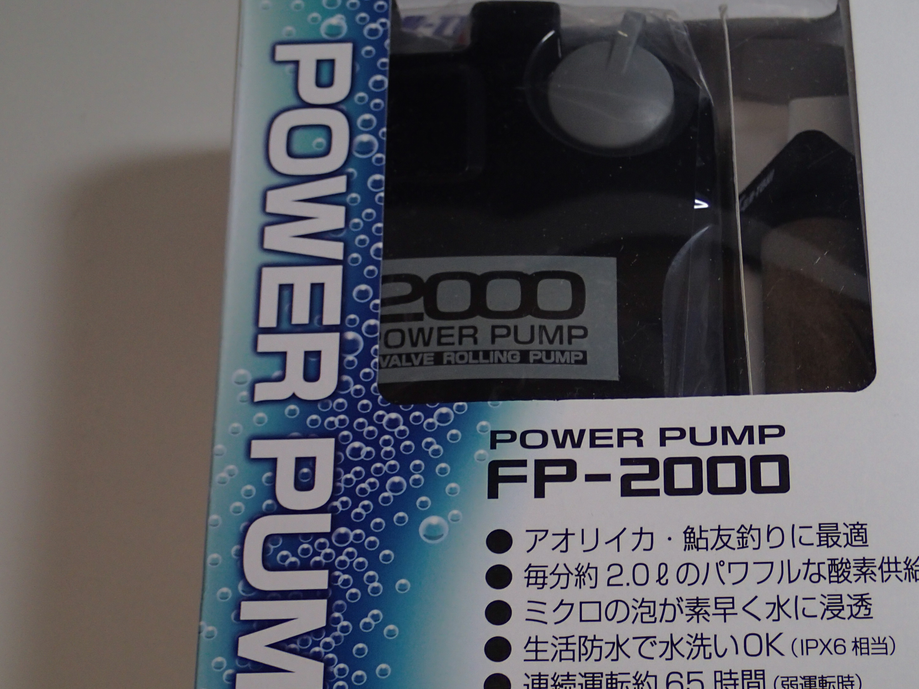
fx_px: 2150
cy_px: 412
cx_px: 594
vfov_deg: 18.2
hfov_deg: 24.0
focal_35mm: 81
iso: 200
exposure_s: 1/100
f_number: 3.6
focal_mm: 11.01
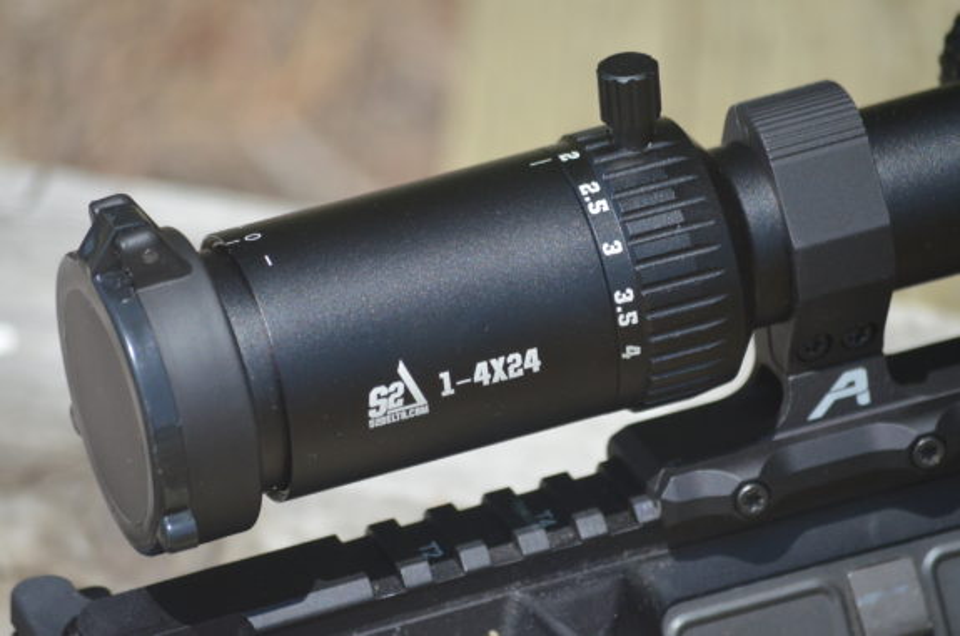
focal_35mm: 300
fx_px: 7984
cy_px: 318
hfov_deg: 6.9
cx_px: 480
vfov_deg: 4.6
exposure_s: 1/3200
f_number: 7.1
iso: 1600
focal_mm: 200
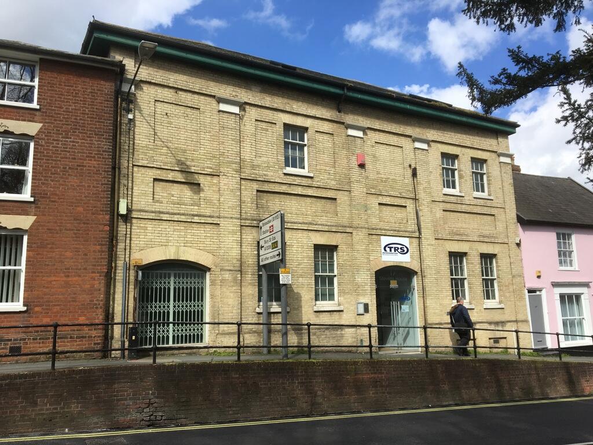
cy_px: 222
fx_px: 497
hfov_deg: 61.7
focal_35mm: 29
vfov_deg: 48.2
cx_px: 296
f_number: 2.2
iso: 25
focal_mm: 4.15
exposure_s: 1/1304
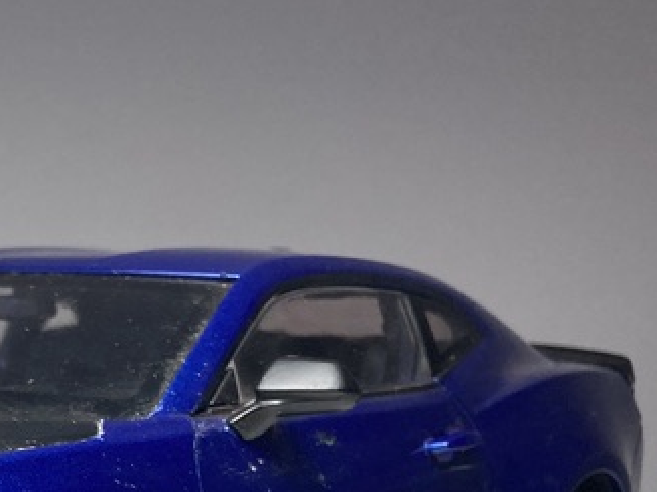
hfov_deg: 20.9
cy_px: 669
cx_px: -115
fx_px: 1669
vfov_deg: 15.8
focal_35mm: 88
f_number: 1.8
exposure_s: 1/120
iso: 50
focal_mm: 3.99
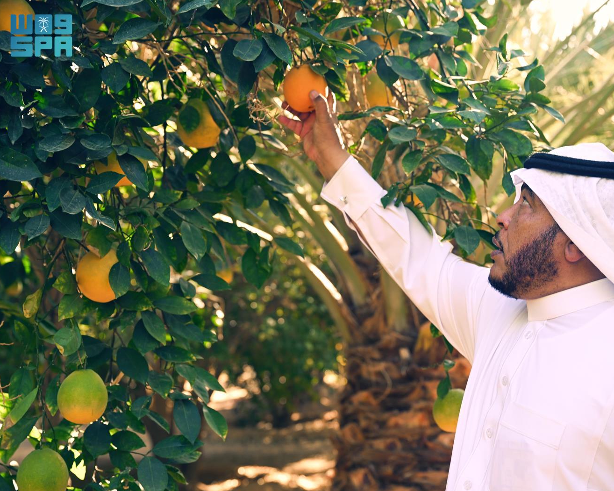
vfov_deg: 27.1
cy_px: 248
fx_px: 1018
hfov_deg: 33.5
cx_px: 360
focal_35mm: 56
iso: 200
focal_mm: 49
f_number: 4
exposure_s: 1/100
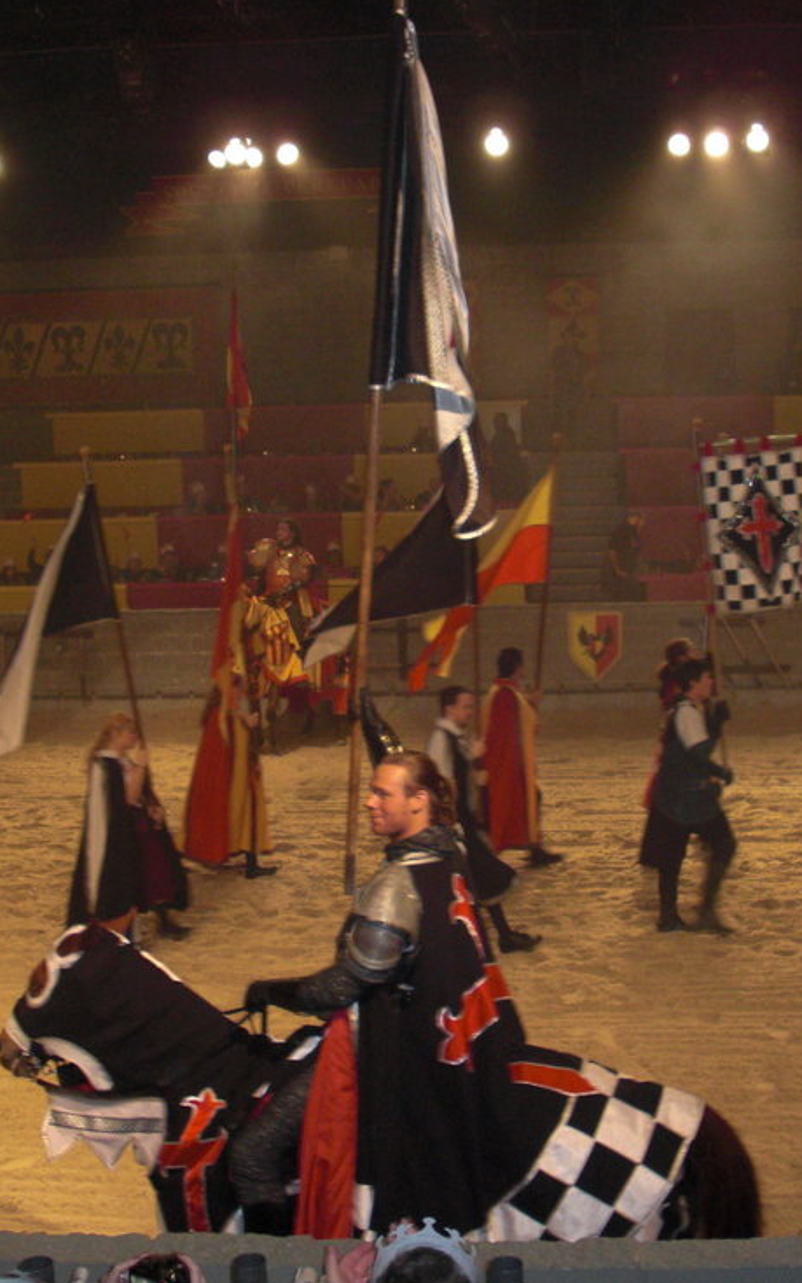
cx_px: 451
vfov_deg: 38.9
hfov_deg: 24.9
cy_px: 635
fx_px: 1818
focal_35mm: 52
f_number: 2.8
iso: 200
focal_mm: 6.3
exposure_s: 1/60
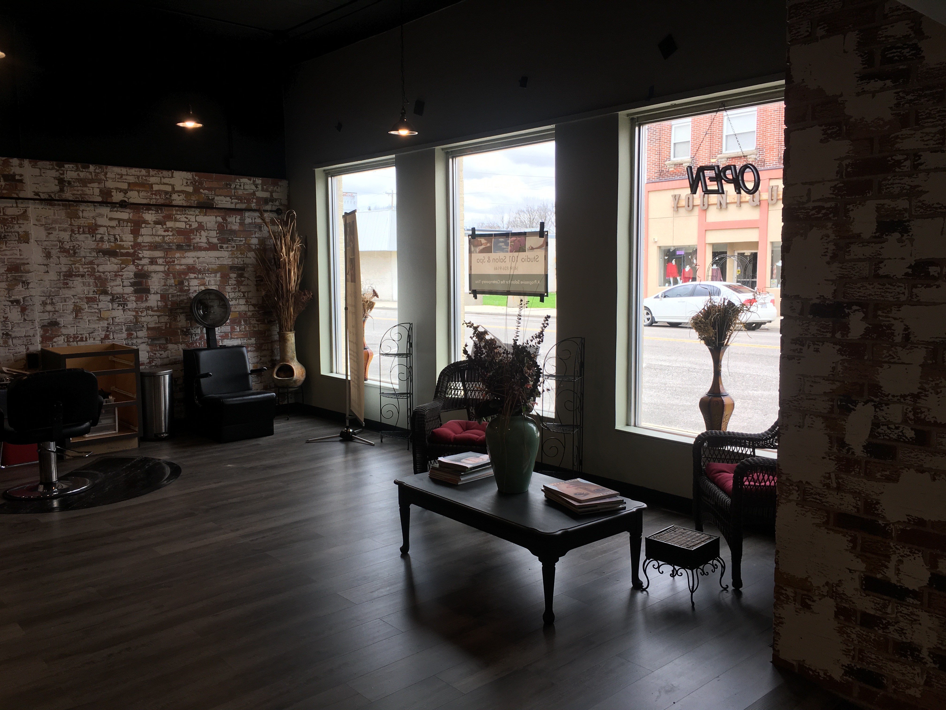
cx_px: 473
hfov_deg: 61.7
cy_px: 355
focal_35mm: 29
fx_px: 793
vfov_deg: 48.2
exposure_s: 1/120
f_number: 2.2
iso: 25
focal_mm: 4.15
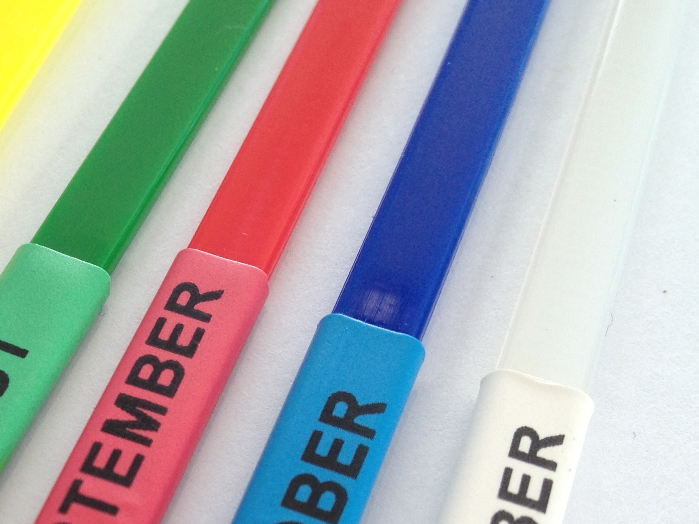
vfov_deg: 17.5
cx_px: 26
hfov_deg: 23.0
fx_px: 1656
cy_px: 557
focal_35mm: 82
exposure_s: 1/40
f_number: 2.4
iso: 64
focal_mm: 4.28
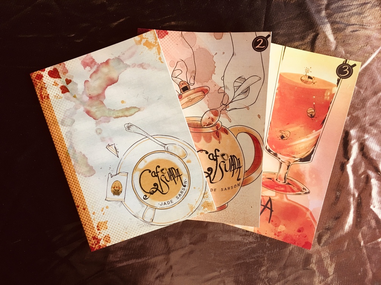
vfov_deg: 48.2
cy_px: 142
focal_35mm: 29
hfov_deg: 61.7
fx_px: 319
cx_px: 190
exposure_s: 1/33
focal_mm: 4.15
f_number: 2.2
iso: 160
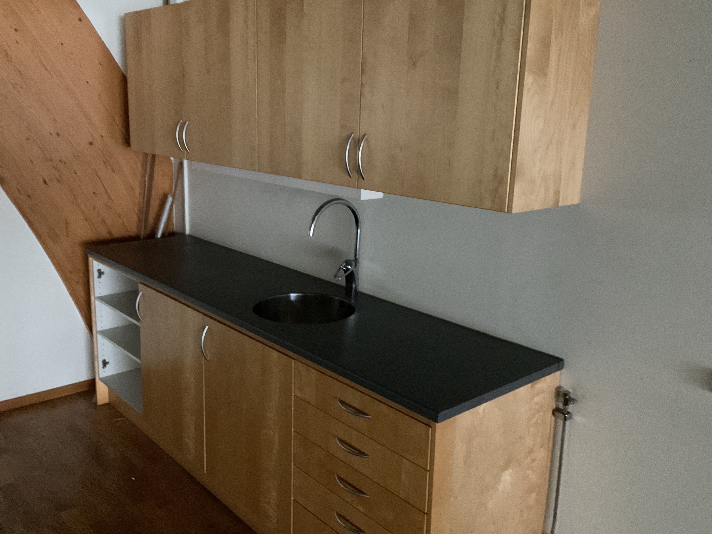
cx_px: 337
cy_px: 250
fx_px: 679
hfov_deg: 55.3
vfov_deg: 42.9
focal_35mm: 33
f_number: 1.8
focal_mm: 3
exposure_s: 1/23
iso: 640
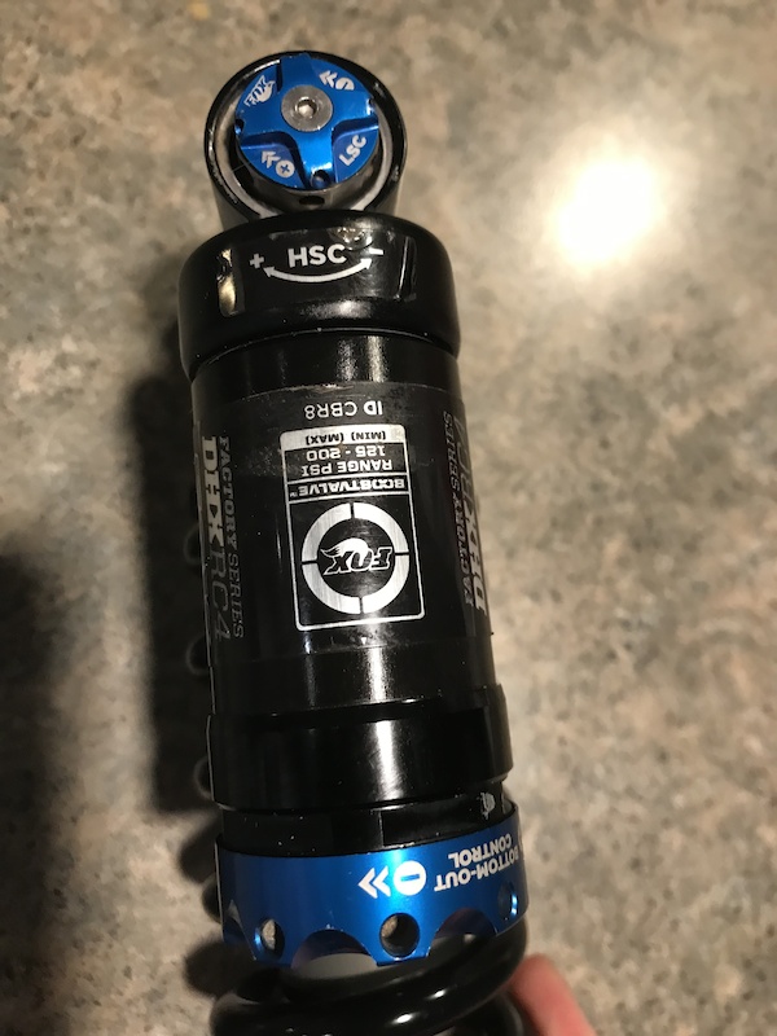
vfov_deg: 63.4
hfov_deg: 49.7
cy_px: 518
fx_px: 838
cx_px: 388
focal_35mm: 28
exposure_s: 1/17
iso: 40
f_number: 1.8
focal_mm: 3.99
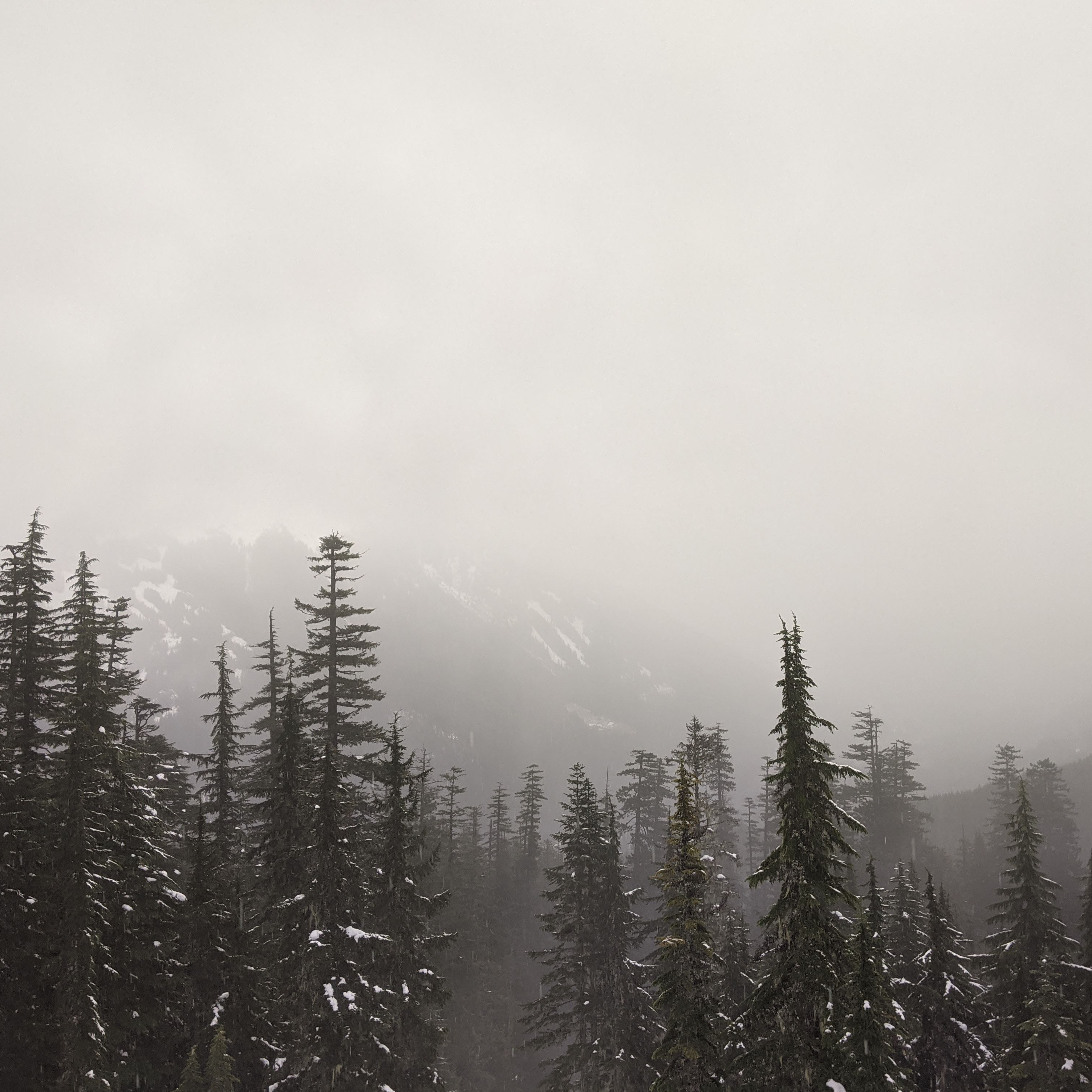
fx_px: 1142
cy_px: 548
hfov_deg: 51.0
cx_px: 597
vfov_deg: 51.1
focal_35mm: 32
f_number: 1.8
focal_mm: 4.44
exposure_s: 1/213
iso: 94
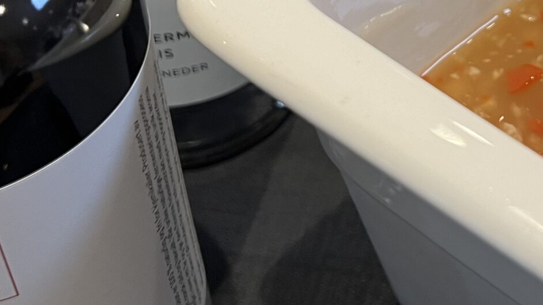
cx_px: 410
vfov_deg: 14.9
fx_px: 1109
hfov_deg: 27.1
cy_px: -105
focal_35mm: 77
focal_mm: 5.7
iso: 125
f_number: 1.5
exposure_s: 1/50
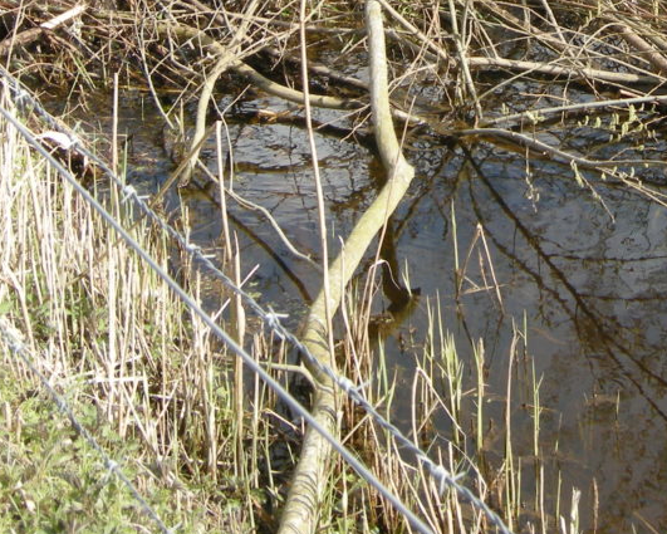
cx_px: 700
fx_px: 2231
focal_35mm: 113
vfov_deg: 13.2
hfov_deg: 16.6
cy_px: -133
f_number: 4.5
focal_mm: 8.5
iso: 64
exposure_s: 1/144
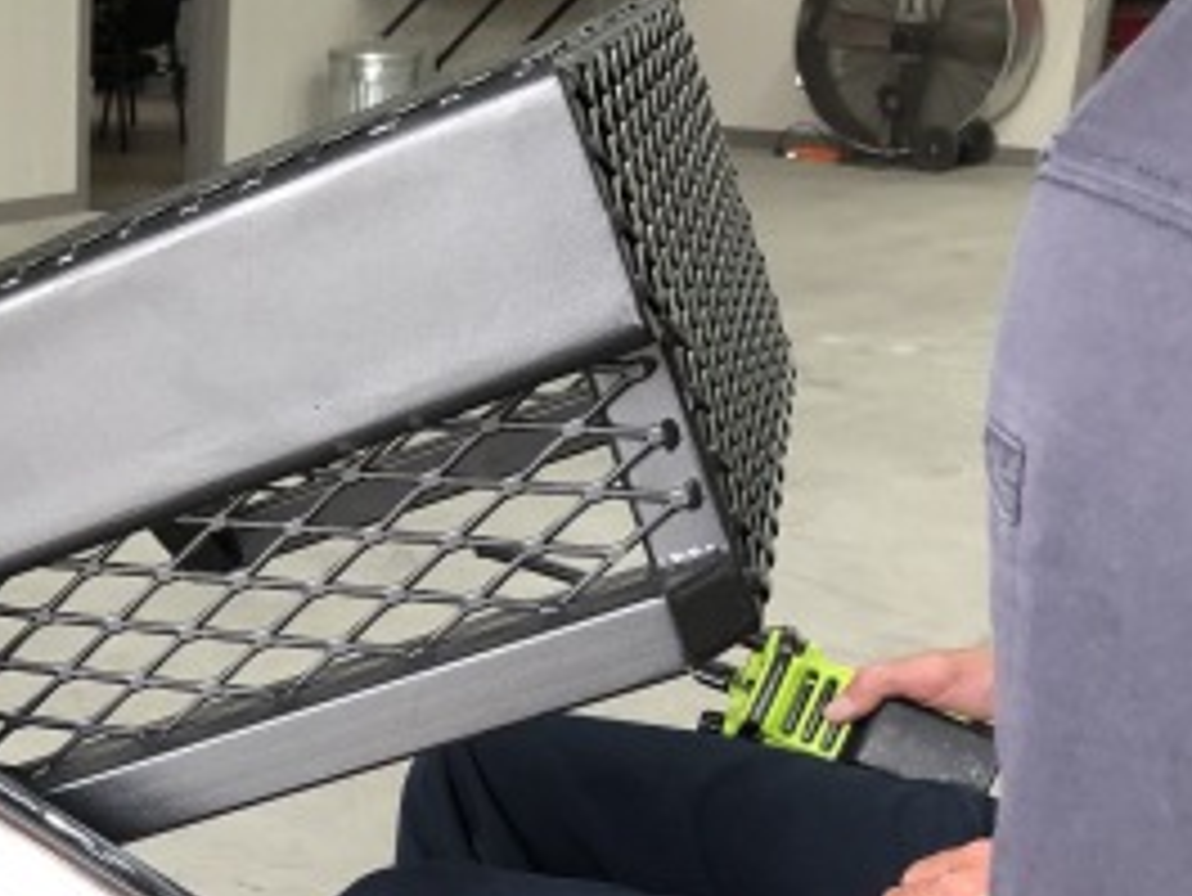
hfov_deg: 25.1
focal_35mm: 74
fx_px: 2549
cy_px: 858
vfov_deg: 19.4
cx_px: 13
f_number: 1.8
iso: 25
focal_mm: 3.99
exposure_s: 1/30
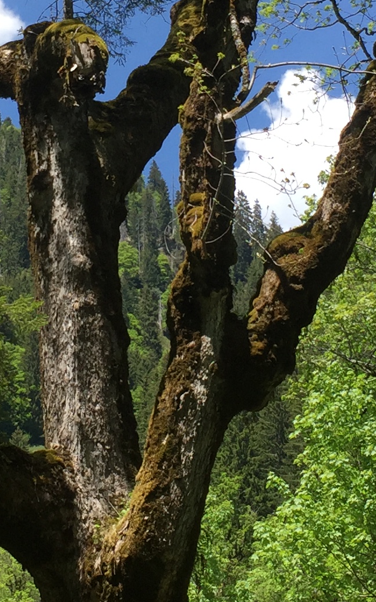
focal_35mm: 97
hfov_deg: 13.4
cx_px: 88
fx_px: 1591
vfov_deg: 21.2
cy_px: 136
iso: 32
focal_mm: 4.15
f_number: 2.2
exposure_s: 1/1068
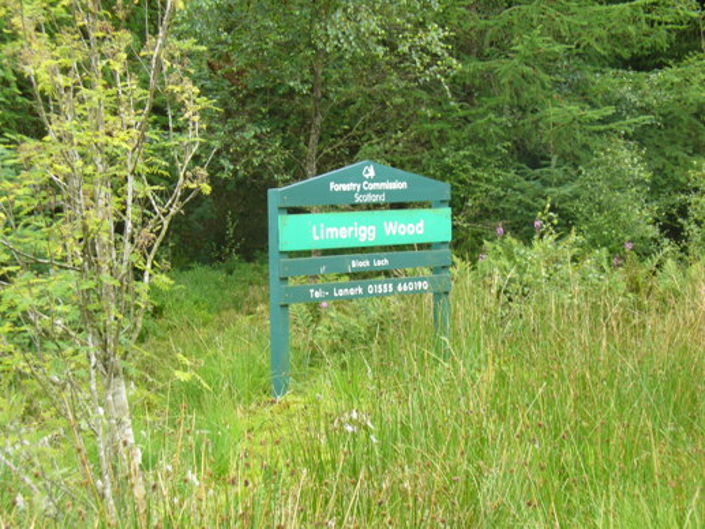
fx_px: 1406
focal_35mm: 69
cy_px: 264
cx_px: 352
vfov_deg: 21.3
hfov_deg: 28.2
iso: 100
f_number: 3.2
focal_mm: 11.4
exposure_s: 1/40
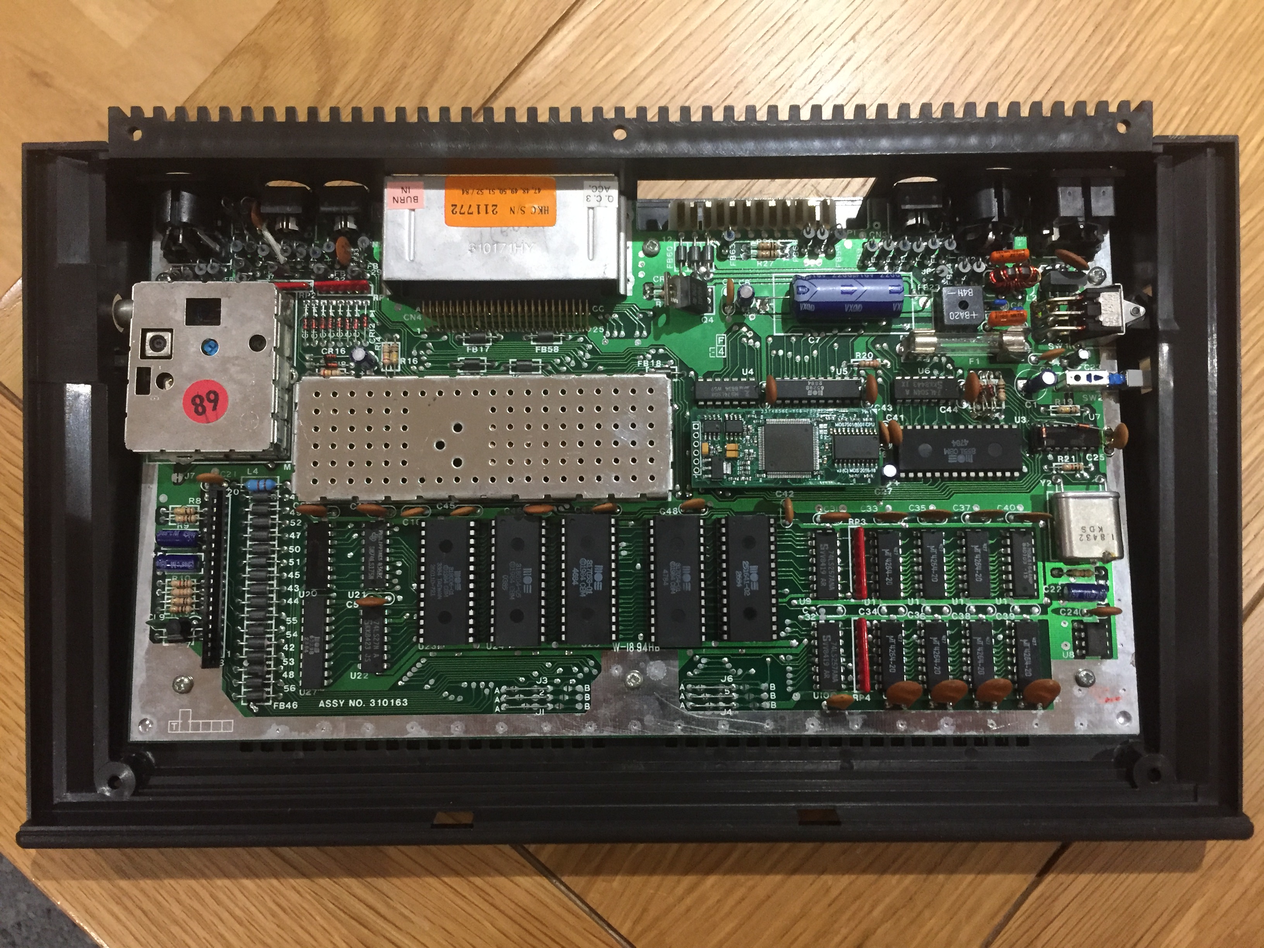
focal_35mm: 29
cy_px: 474
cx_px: 632
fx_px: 1059
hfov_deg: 61.7
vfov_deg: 48.2
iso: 250
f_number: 2.2
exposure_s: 1/25
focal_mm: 4.15
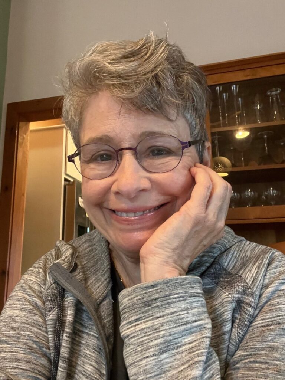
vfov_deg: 60.0
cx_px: 142
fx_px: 329
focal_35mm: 30
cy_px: 190
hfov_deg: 46.8
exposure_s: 1/30
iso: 640
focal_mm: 2.7
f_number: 2.2
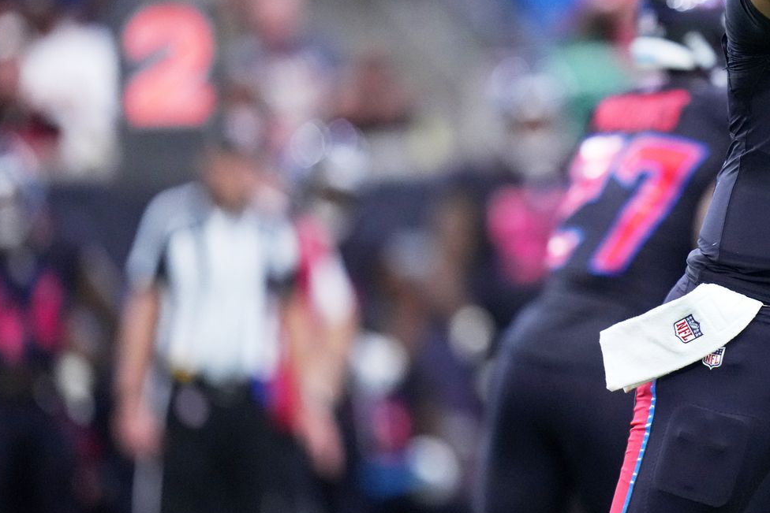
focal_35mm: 839
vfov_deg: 1.6
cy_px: 189
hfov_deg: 2.5
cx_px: 751
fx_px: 17947
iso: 6400
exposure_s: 1/2000
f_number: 2.8
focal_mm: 400
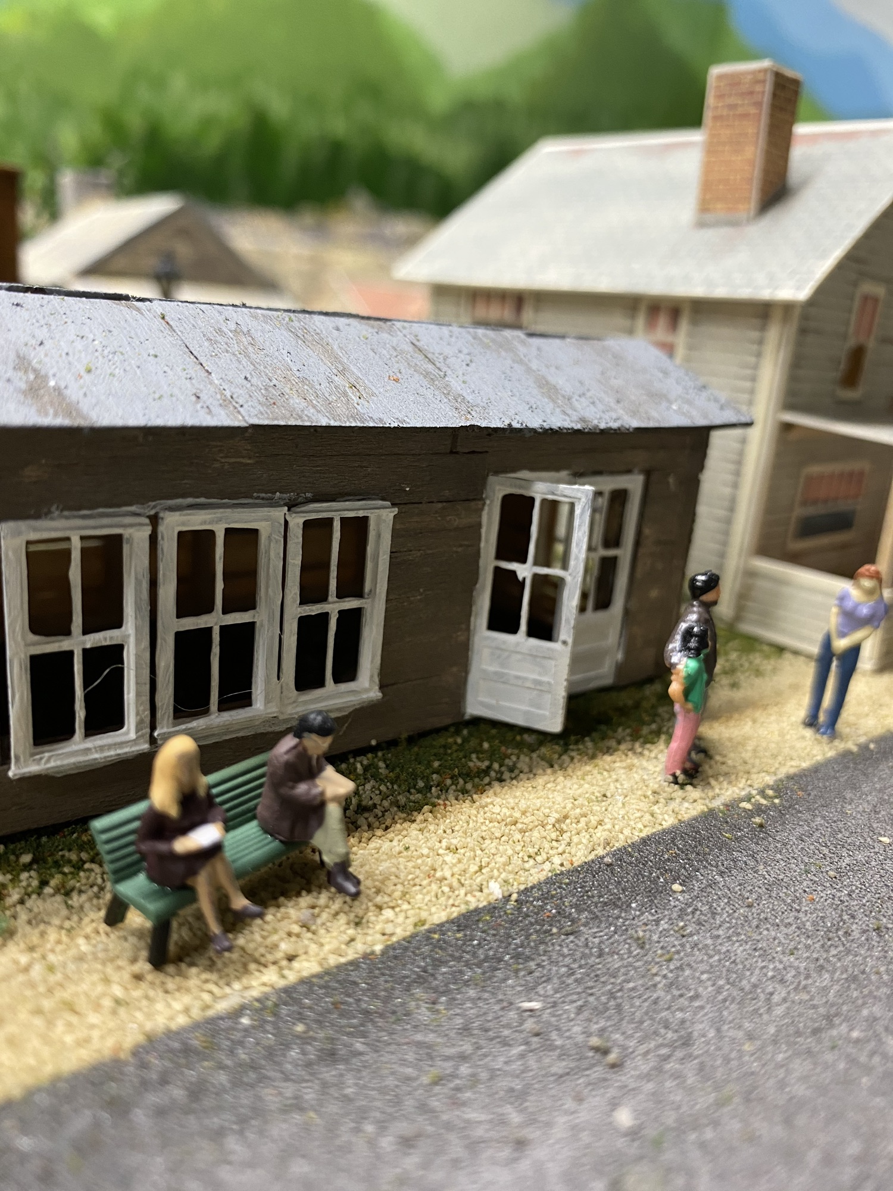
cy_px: 596
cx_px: 446
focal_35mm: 25
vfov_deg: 69.4
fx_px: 860
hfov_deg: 54.9
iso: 125
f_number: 1.8
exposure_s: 1/60
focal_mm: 4.25
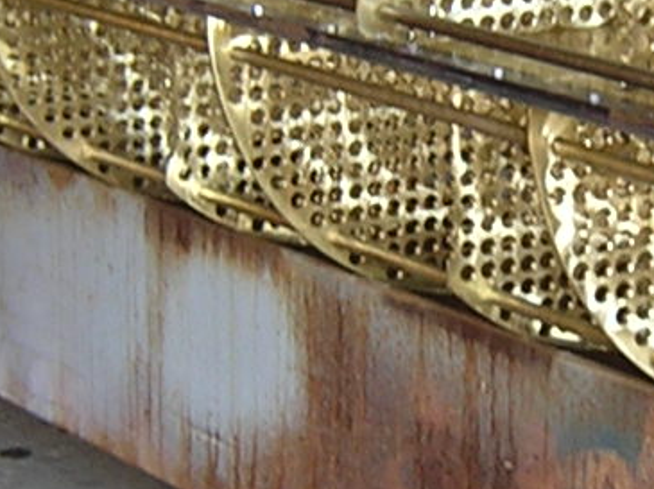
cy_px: 81
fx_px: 2982
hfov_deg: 12.5
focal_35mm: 158
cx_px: 480
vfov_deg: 9.3
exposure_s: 1/30
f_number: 2.6
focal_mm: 4.7
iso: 100
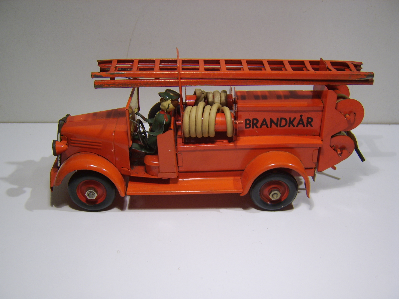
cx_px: 200
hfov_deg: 58.4
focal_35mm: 31
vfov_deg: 45.4
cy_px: 150
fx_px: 357
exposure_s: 1/32
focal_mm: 8.13
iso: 71
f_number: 2.7
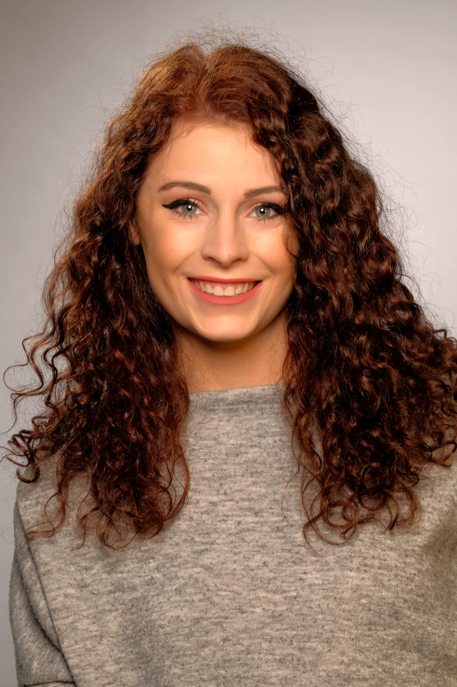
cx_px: 228
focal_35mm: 143
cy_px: 344
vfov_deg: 14.4
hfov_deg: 9.6
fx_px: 2725
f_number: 11
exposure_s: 1/40
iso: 200
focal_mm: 95
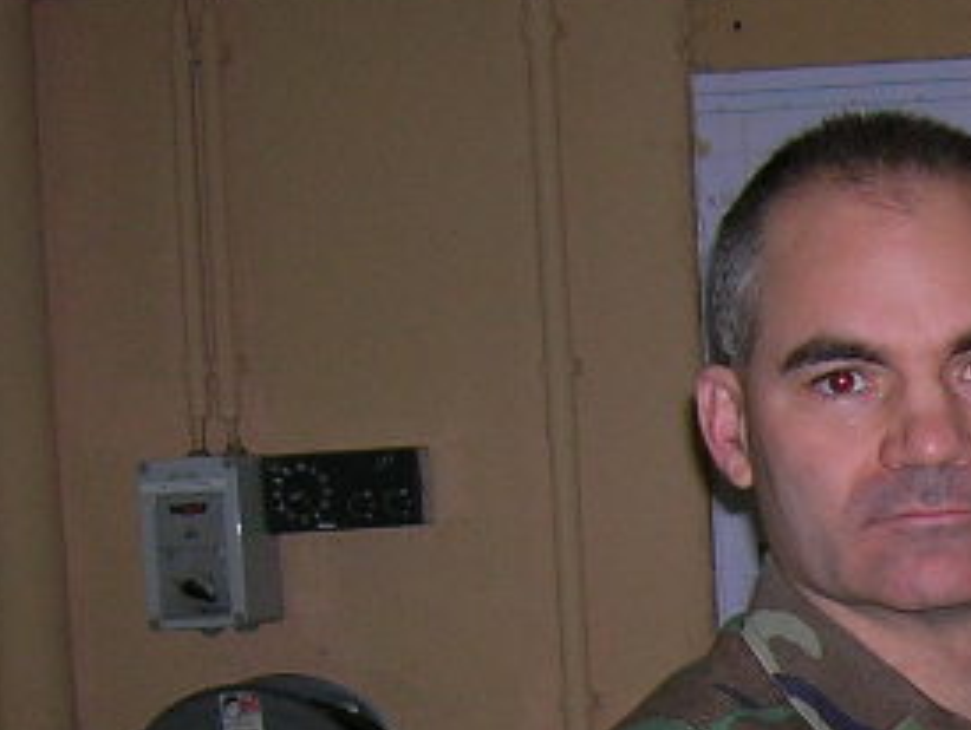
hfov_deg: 14.1
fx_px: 3566
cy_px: 967
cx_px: 1620
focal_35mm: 127
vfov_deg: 11.4
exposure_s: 1/60.1
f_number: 2.9
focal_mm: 5.7
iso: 50
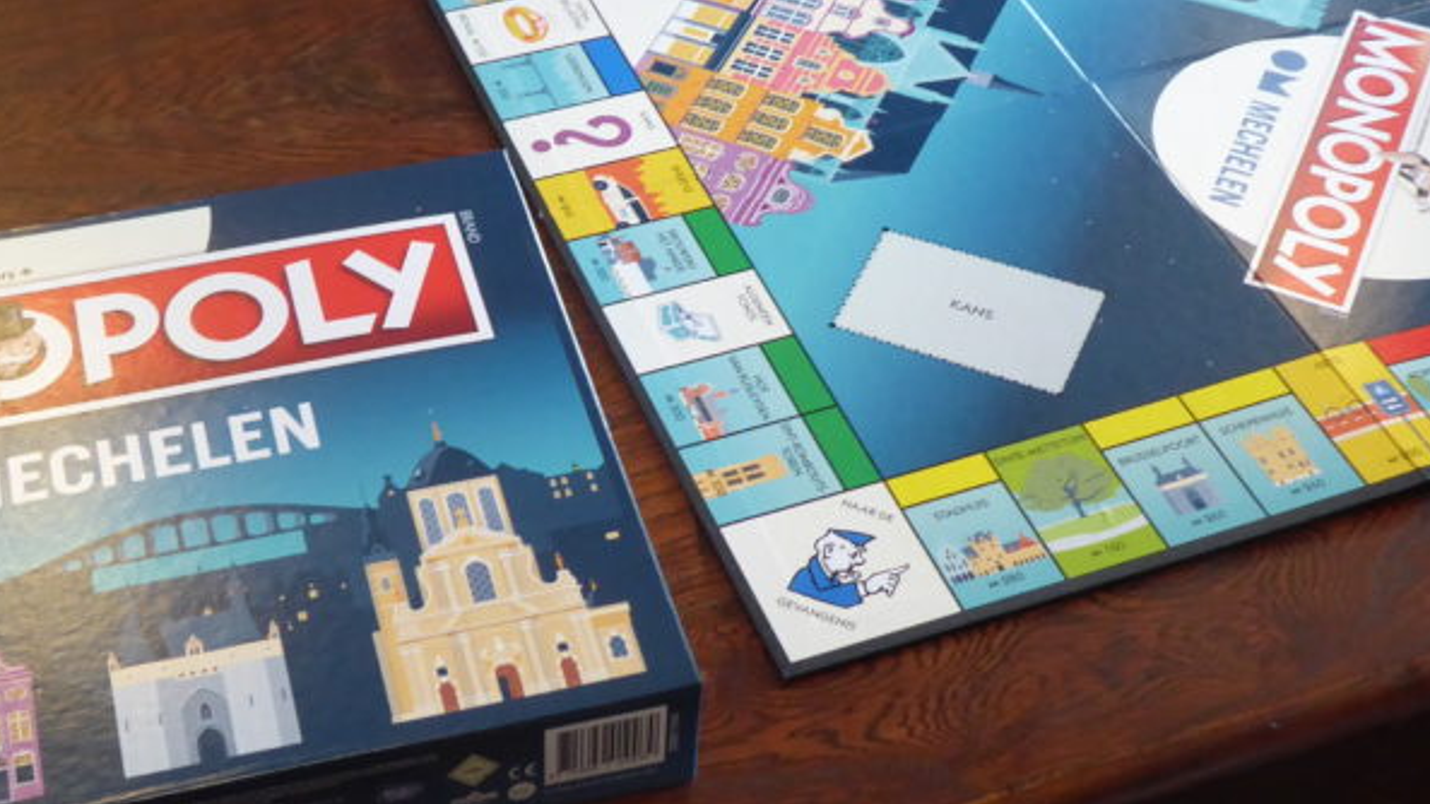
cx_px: 563
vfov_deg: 19.4
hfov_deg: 33.7
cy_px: 383
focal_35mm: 62
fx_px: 2351
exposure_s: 1/15
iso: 400
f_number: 3.6
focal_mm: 5.8
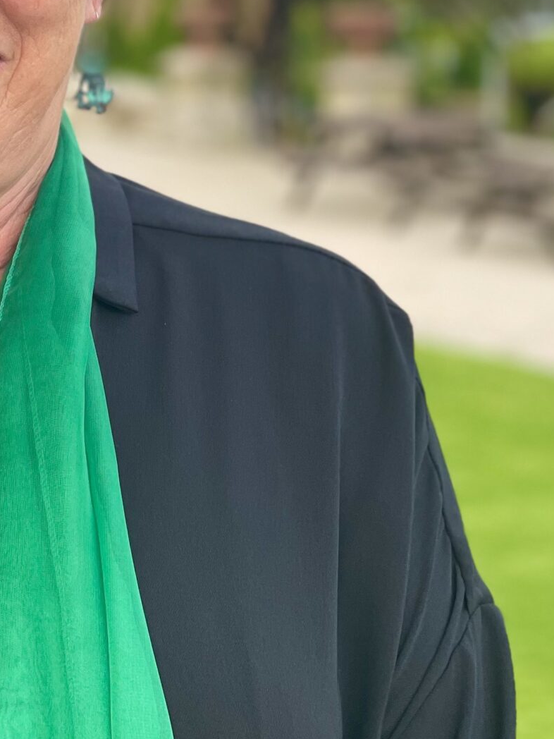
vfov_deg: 15.3
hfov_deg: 11.6
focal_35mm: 127
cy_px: 57
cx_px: 78
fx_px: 2710
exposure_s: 1/122
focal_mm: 6
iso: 32
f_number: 2
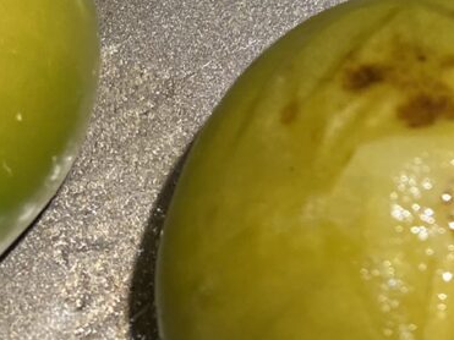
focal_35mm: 101
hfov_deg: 18.6
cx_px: 526
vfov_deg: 13.5
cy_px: -220
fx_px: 1324
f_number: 1.8
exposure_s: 1/60
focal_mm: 4.25
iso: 160
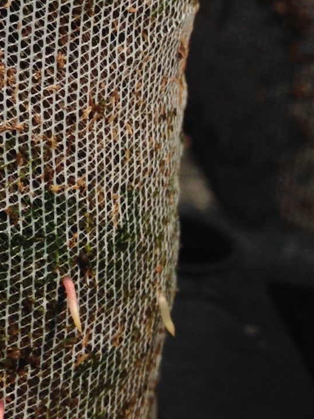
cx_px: -188
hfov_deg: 12.0
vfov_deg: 16.1
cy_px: -105
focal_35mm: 117
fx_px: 1414
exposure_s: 1/1642
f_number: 2.4
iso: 50
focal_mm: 4.12
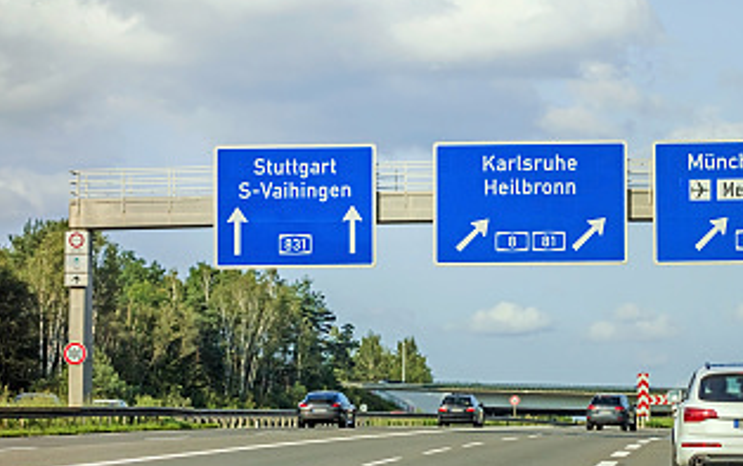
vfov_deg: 8.2
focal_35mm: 160
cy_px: 273
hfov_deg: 13.0
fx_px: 3243
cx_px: 557
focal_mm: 35.96
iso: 125
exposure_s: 1/800
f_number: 5.6
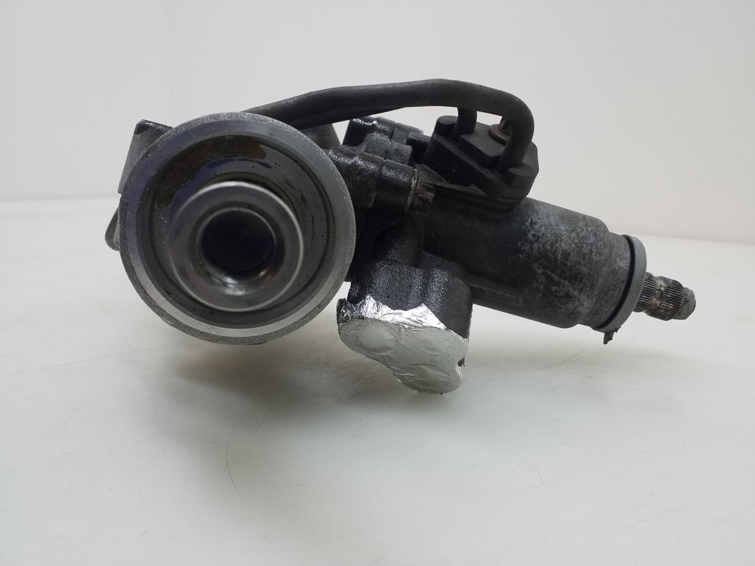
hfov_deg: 65.3
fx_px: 589
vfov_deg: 51.4
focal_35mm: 27
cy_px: 283
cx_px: 378
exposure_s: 1/50
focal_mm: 3.6
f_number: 1.9
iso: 125
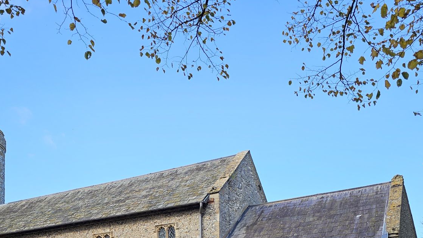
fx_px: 505
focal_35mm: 45
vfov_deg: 24.2
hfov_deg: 44.8
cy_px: 282
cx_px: 142
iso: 10
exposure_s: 1/288
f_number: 1.7
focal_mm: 6.3
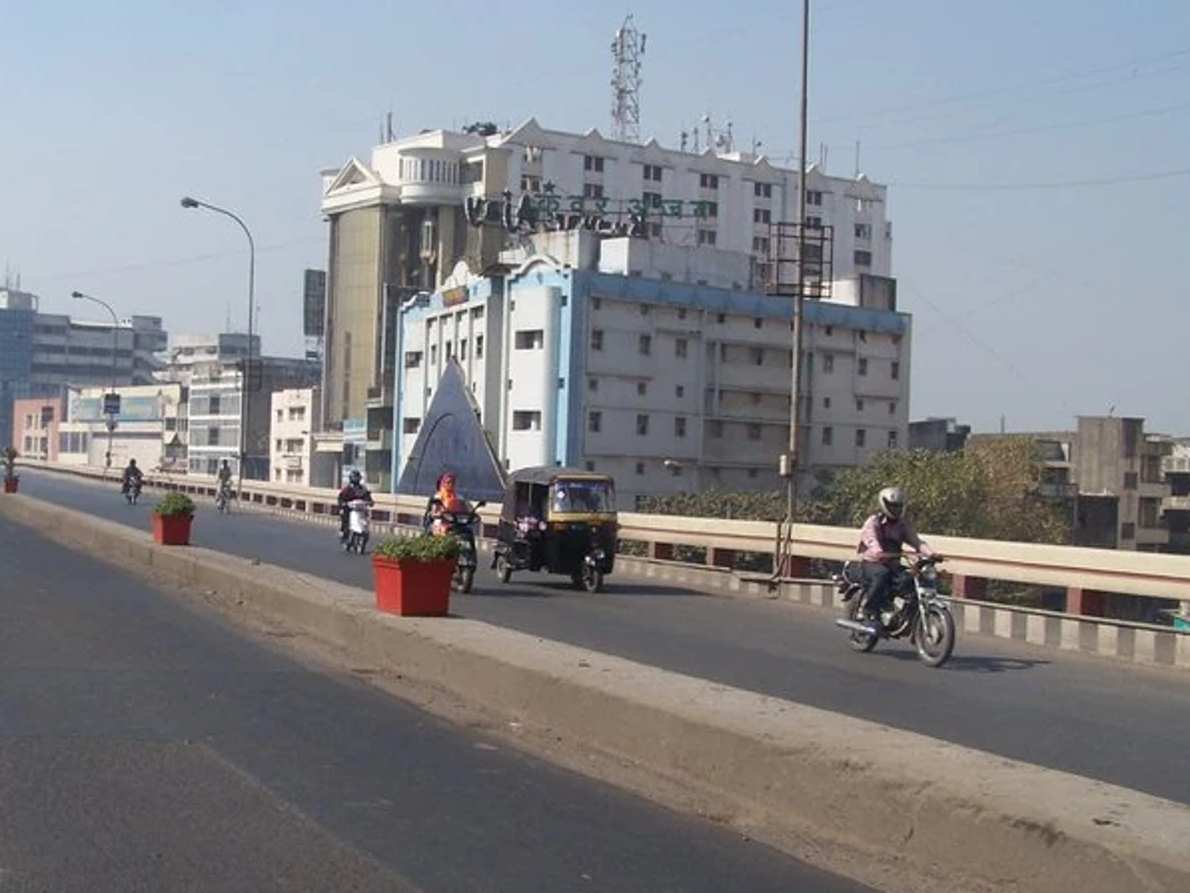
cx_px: 467
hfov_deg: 37.3
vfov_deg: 28.6
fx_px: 1753
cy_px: 469
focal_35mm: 51
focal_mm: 6.3
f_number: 5.6
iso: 80
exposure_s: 1/500
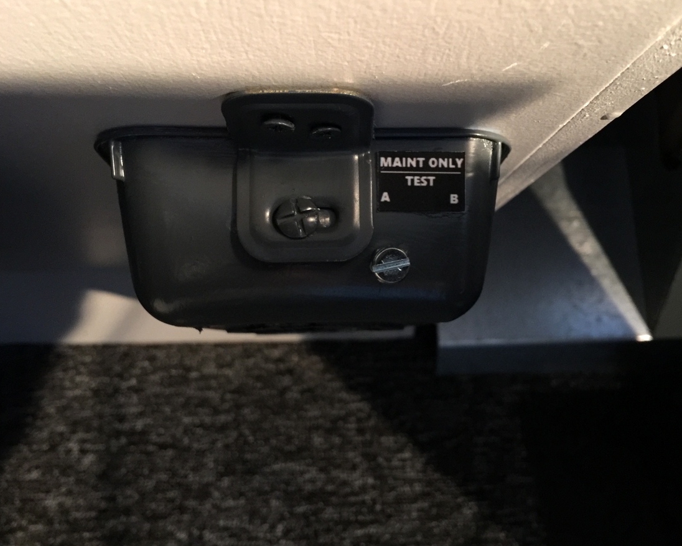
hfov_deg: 57.1
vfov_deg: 47.1
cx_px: 365
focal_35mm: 31
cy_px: 267
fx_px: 626
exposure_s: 1/8
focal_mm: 4.15
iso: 160
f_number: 2.2
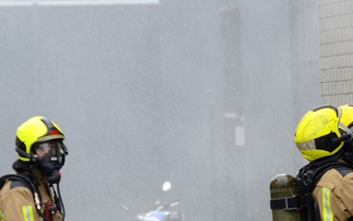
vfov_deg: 2.4
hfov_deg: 3.9
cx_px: 359
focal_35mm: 537
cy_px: 205
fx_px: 5168
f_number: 6.3
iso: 100
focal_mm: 112
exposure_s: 1/200
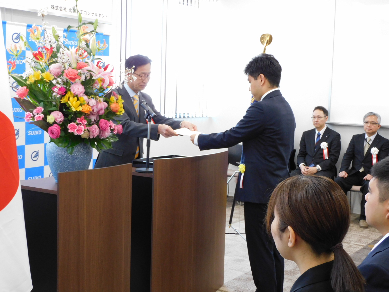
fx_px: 618
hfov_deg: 34.9
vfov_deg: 26.6
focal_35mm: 55
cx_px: 194
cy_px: 146
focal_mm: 9.9
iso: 400
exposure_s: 1/30
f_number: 4
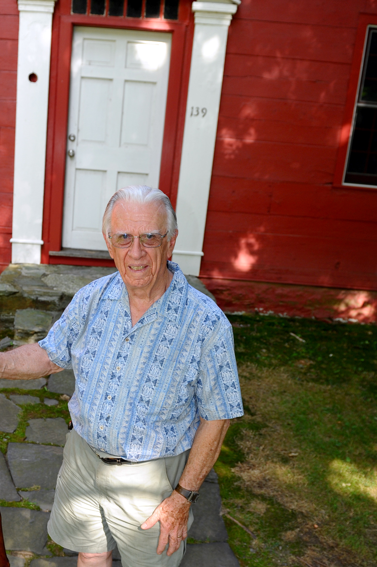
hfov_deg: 36.3
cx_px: 114
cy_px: 332
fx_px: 566
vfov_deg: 52.9
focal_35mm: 36
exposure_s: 1/250
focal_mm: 24
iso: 400
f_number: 4
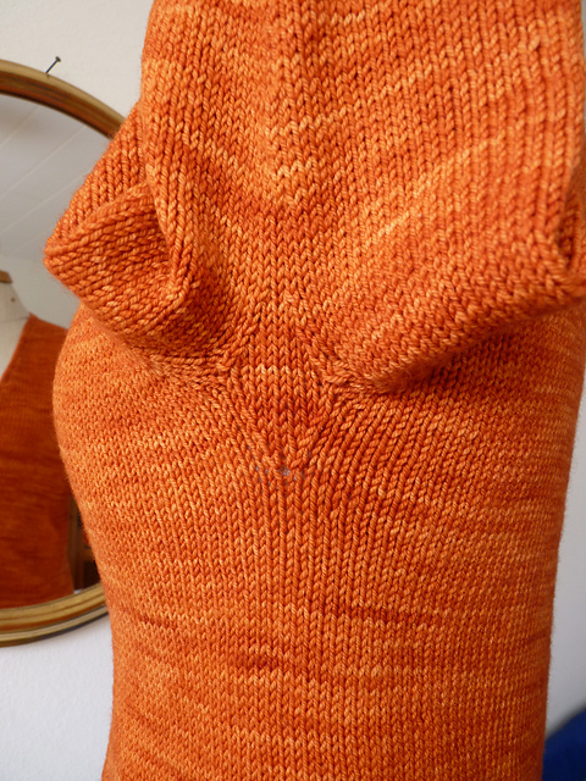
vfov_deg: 65.3
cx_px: 293
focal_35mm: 27
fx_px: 609
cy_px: 390
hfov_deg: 51.4
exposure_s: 1/30
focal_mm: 4.8
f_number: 2.8
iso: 160
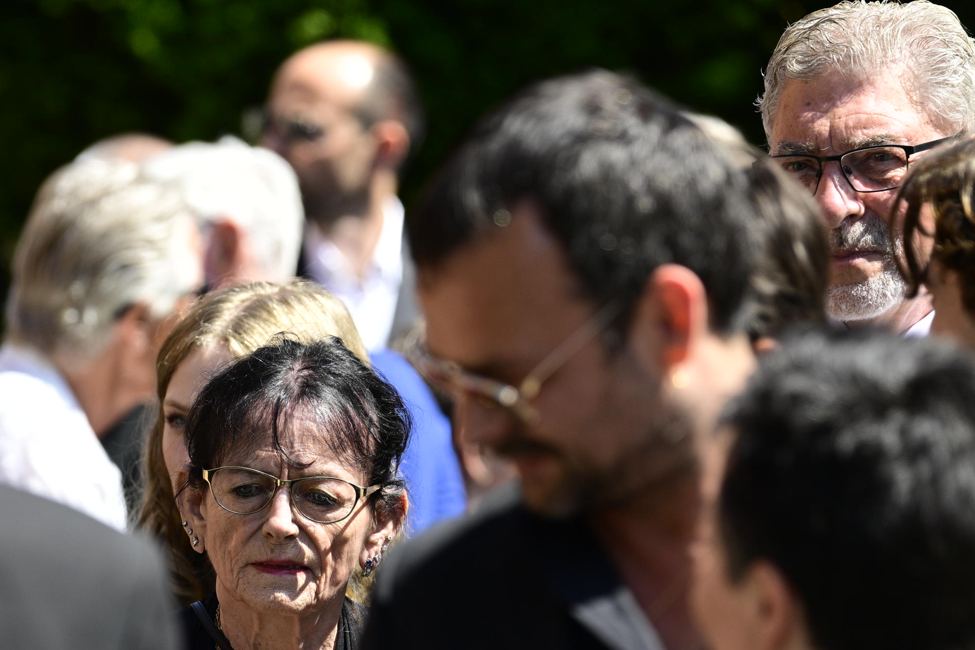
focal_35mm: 554
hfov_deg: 3.7
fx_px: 15002
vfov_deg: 2.5
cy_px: 660
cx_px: 265
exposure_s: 1/500
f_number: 5.6
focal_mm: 270
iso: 200
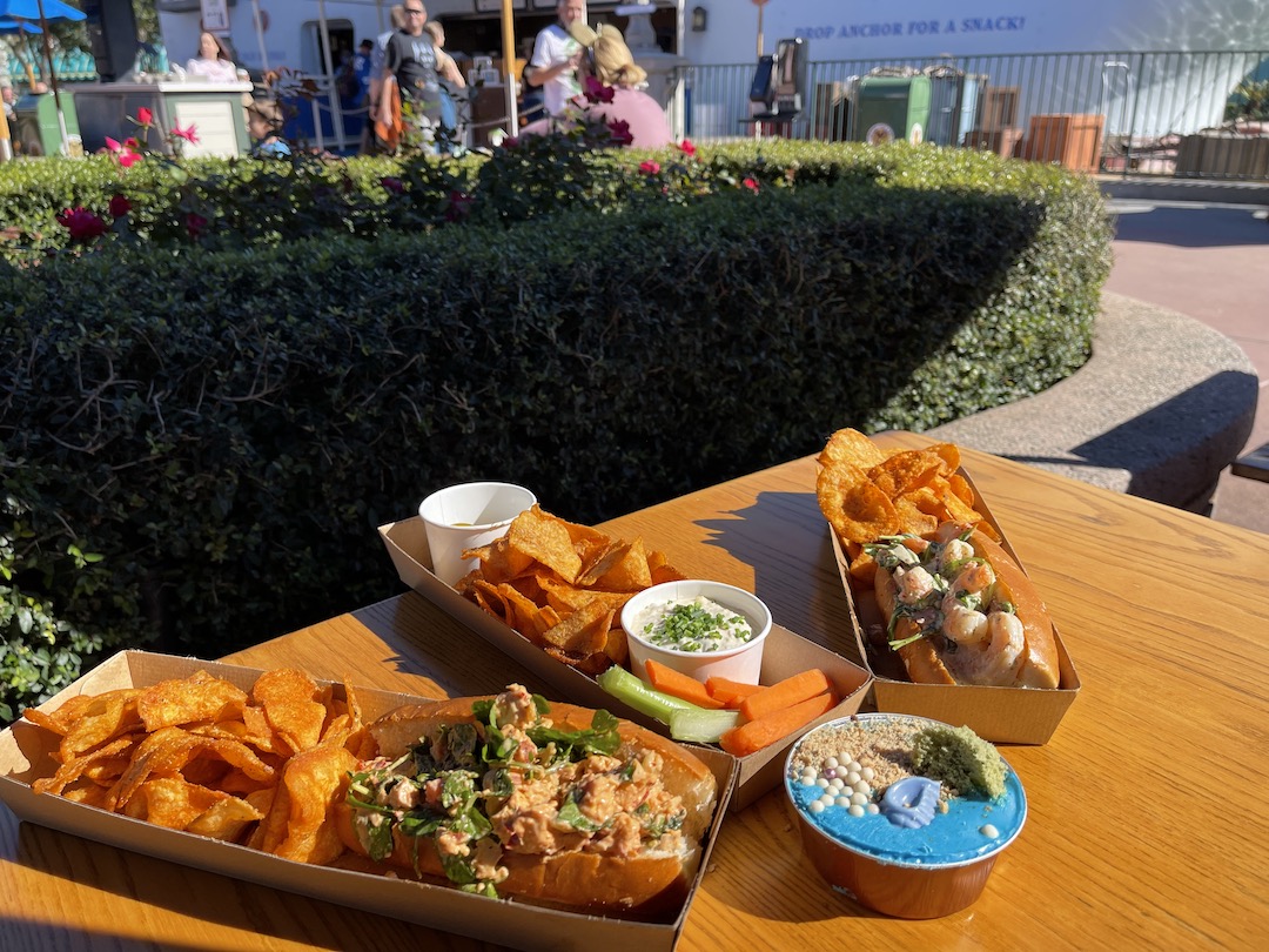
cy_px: 476
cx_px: 634
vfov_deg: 53.1
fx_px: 953
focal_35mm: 26
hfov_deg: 67.3
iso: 32
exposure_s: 1/1821
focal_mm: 5.1
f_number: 1.6
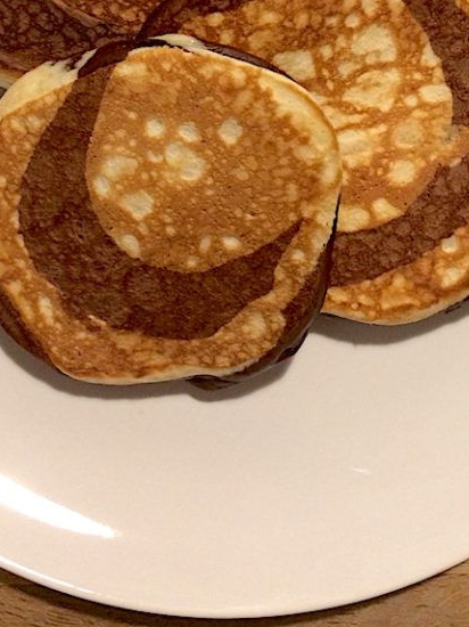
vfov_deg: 34.0
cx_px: 244
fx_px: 976
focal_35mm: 54
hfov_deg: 27.0
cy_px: 90
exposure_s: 1/33
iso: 160
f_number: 2.2
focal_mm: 4.15
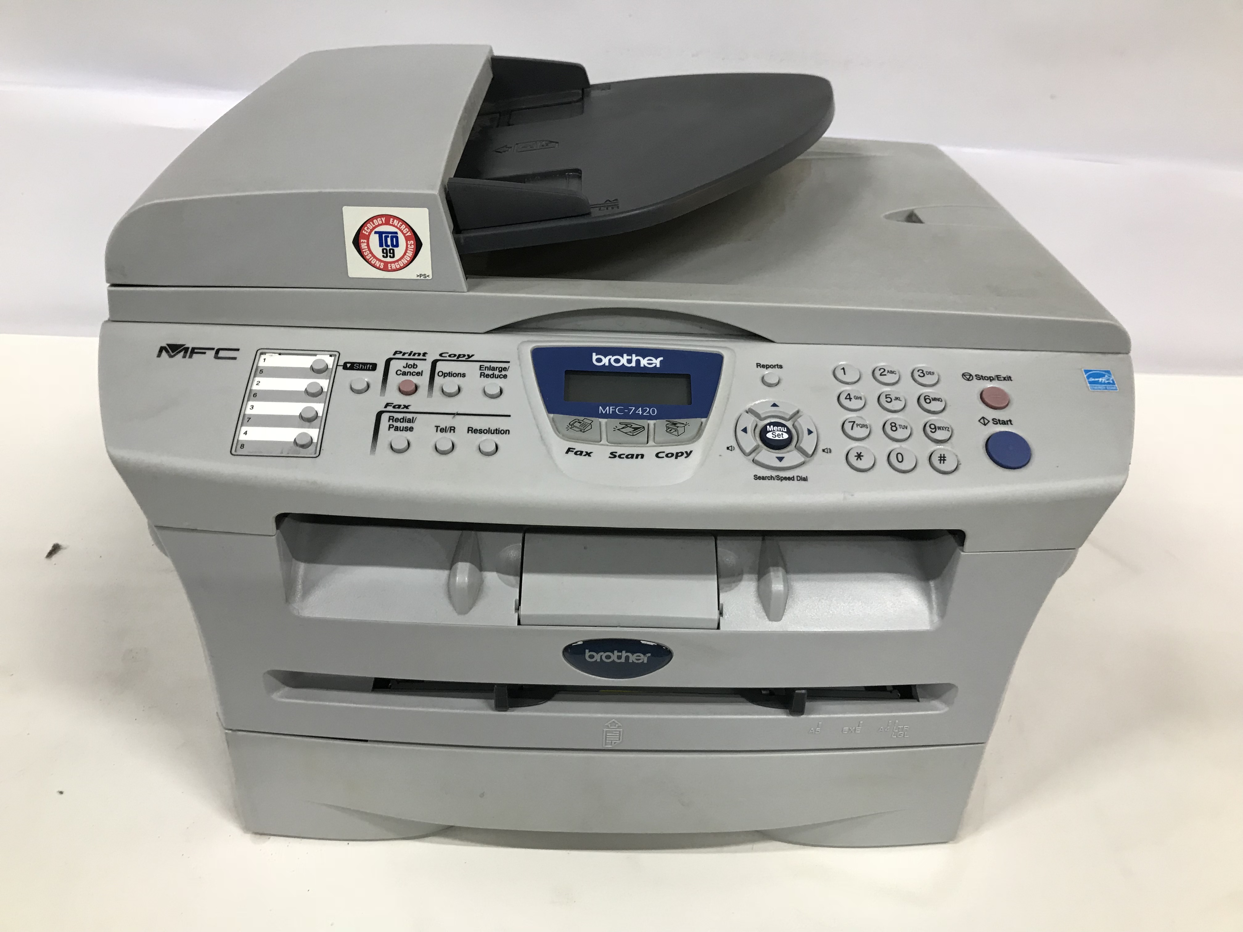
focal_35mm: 28
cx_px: 622
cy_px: 466
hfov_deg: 63.4
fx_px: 1005
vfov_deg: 49.7
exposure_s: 1/20
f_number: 1.8
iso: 32
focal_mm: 3.99
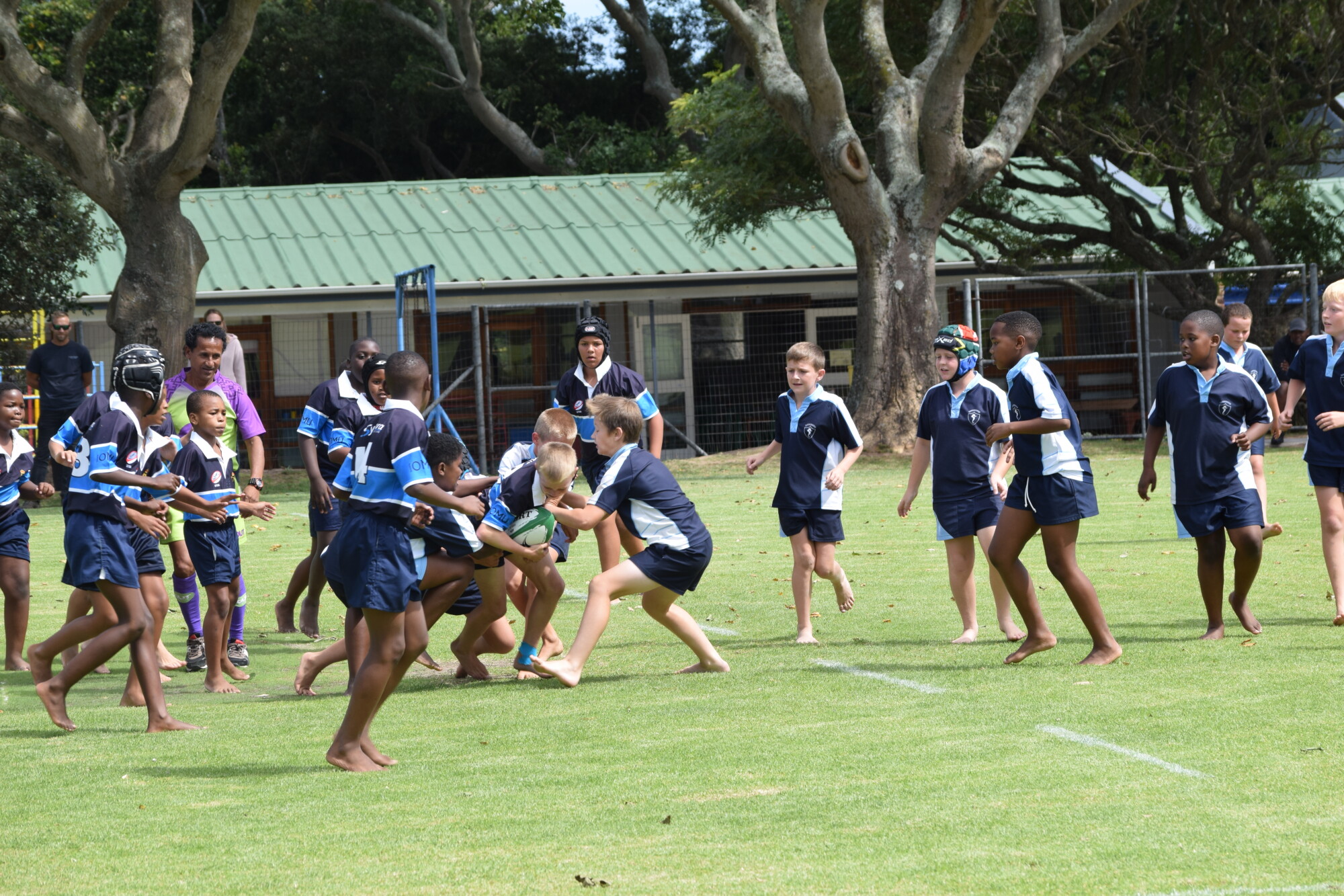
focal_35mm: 142
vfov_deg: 9.6
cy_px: 448
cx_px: 672
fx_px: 5319
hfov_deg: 14.4
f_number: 8
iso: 200
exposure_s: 1/400
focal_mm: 95
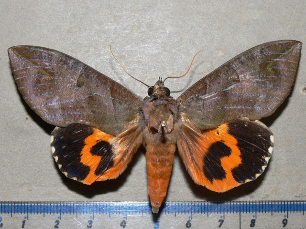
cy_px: 114
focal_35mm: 35
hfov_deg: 52.6
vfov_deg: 40.7
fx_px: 309
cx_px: 153
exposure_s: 1/30
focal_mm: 7.4
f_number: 4
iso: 100
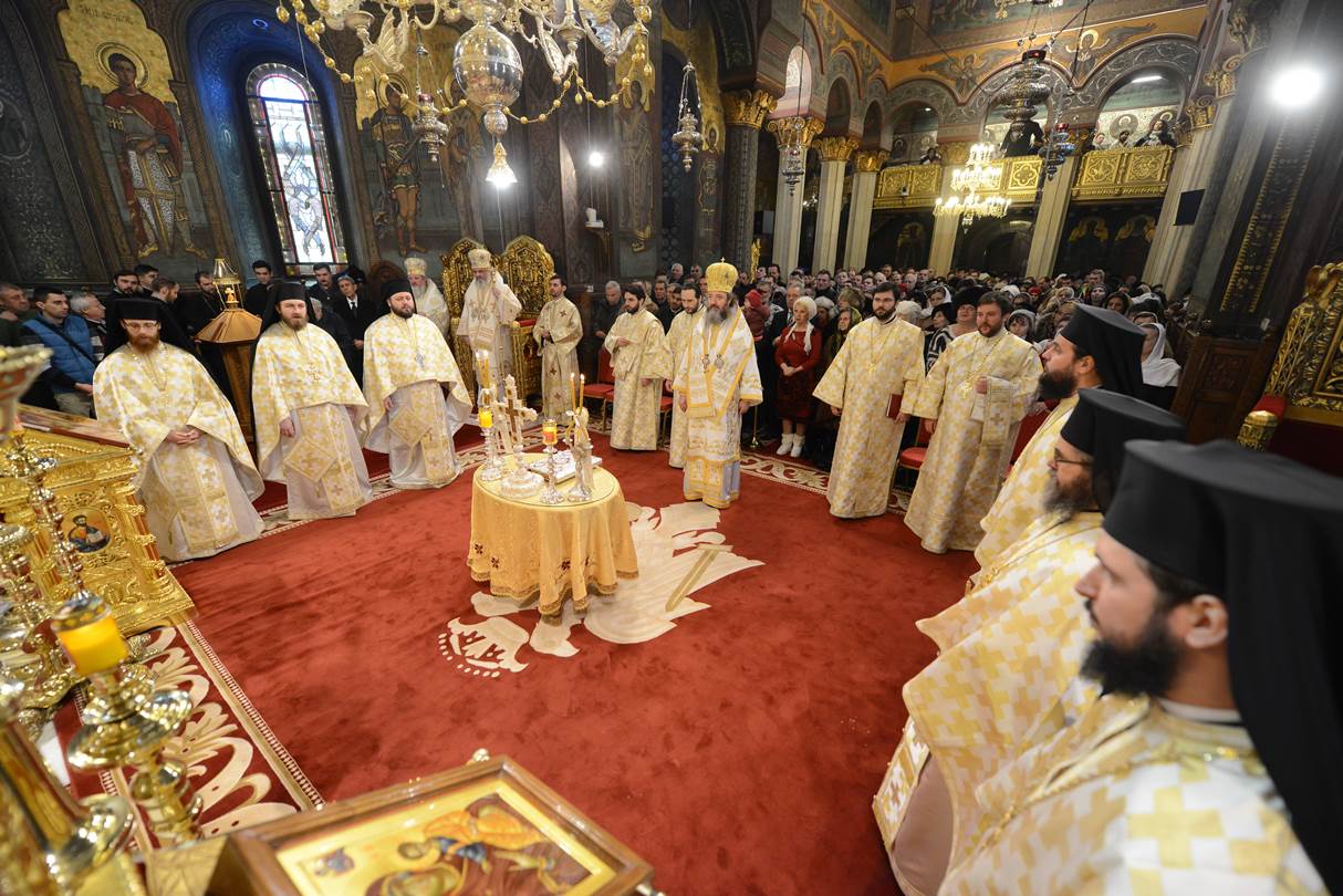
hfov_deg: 104.2
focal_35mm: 14
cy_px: 448
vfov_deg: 81.2
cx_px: 672
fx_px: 522
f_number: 2.8
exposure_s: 1/125
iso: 1600
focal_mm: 14
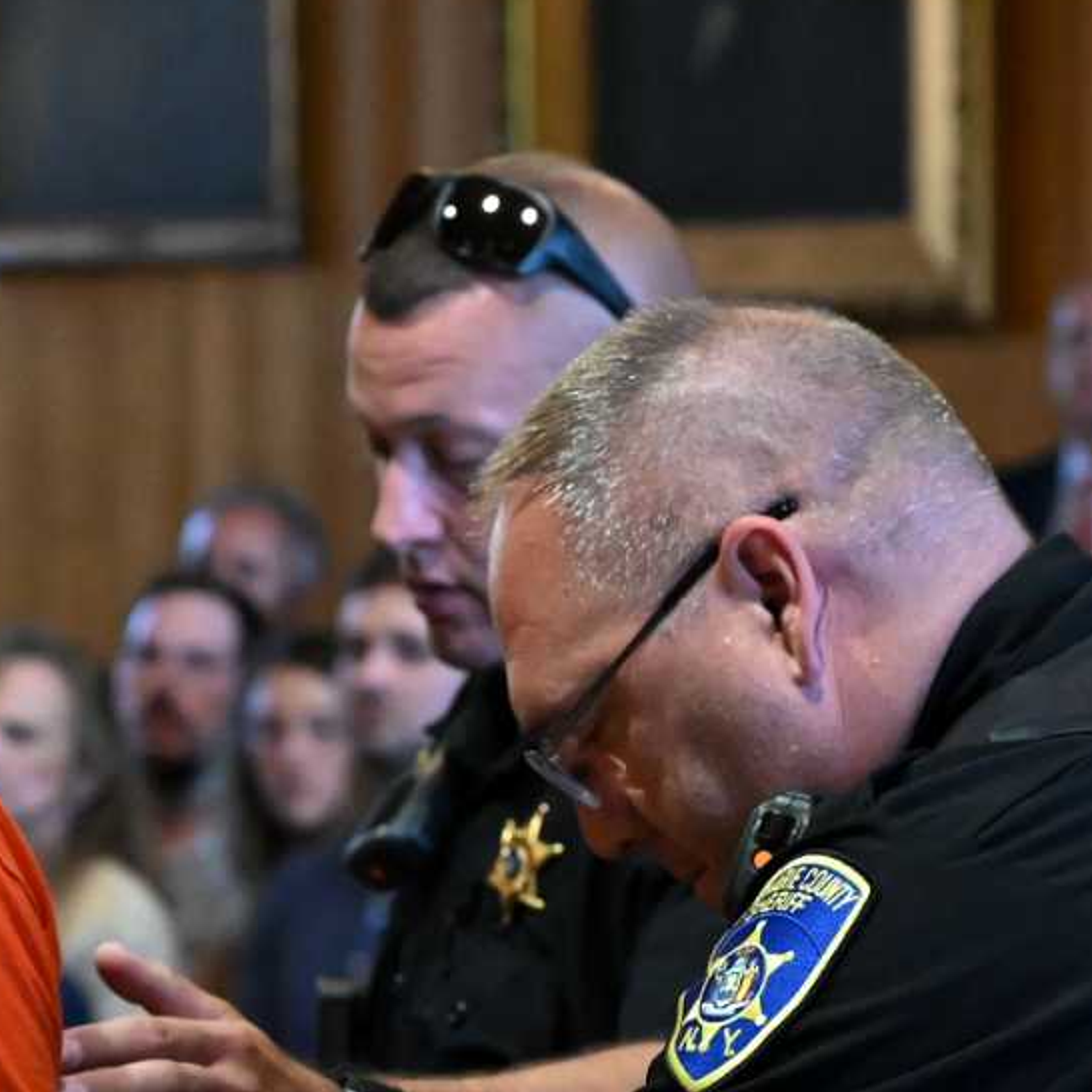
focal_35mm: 223
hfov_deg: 7.8
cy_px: 1016
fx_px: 7959
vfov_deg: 7.8
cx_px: 162
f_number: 4.5
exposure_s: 1/400
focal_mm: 70
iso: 10000
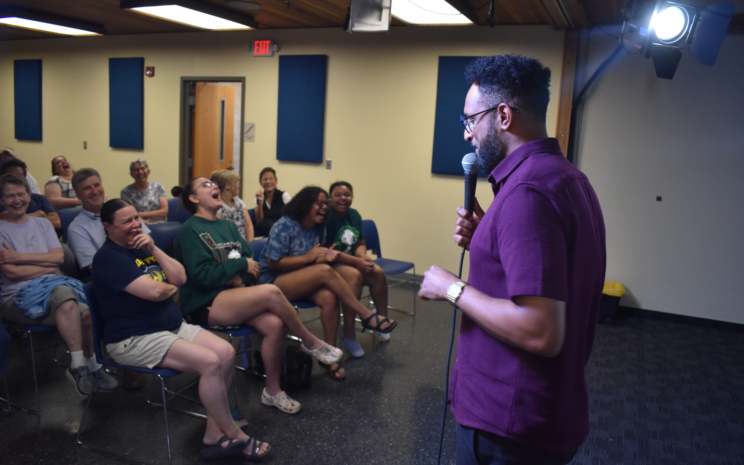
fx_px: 568
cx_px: 377
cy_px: 229
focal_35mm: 28
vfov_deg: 44.5
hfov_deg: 66.5
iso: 1100
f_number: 3.5
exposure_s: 1/125
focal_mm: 18
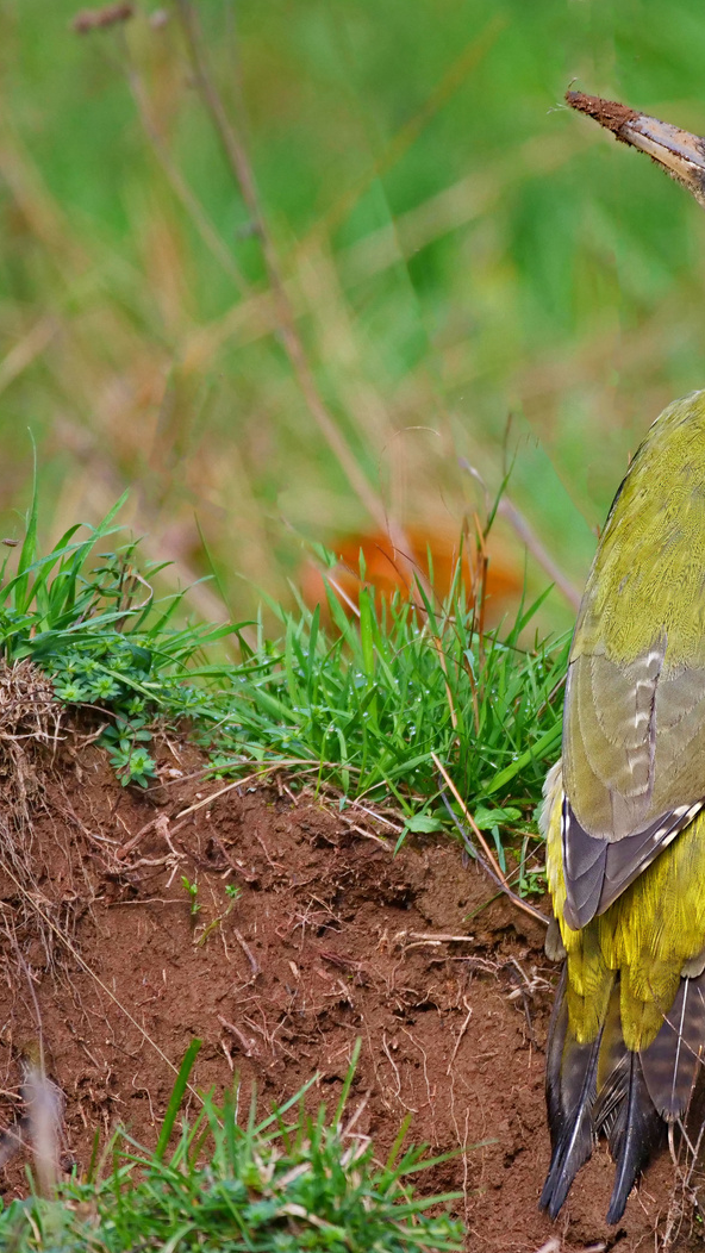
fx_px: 39635
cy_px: 641
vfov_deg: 1.8
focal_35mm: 1193
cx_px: 525
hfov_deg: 1.0
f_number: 6.3
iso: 800
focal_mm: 400
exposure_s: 1/500
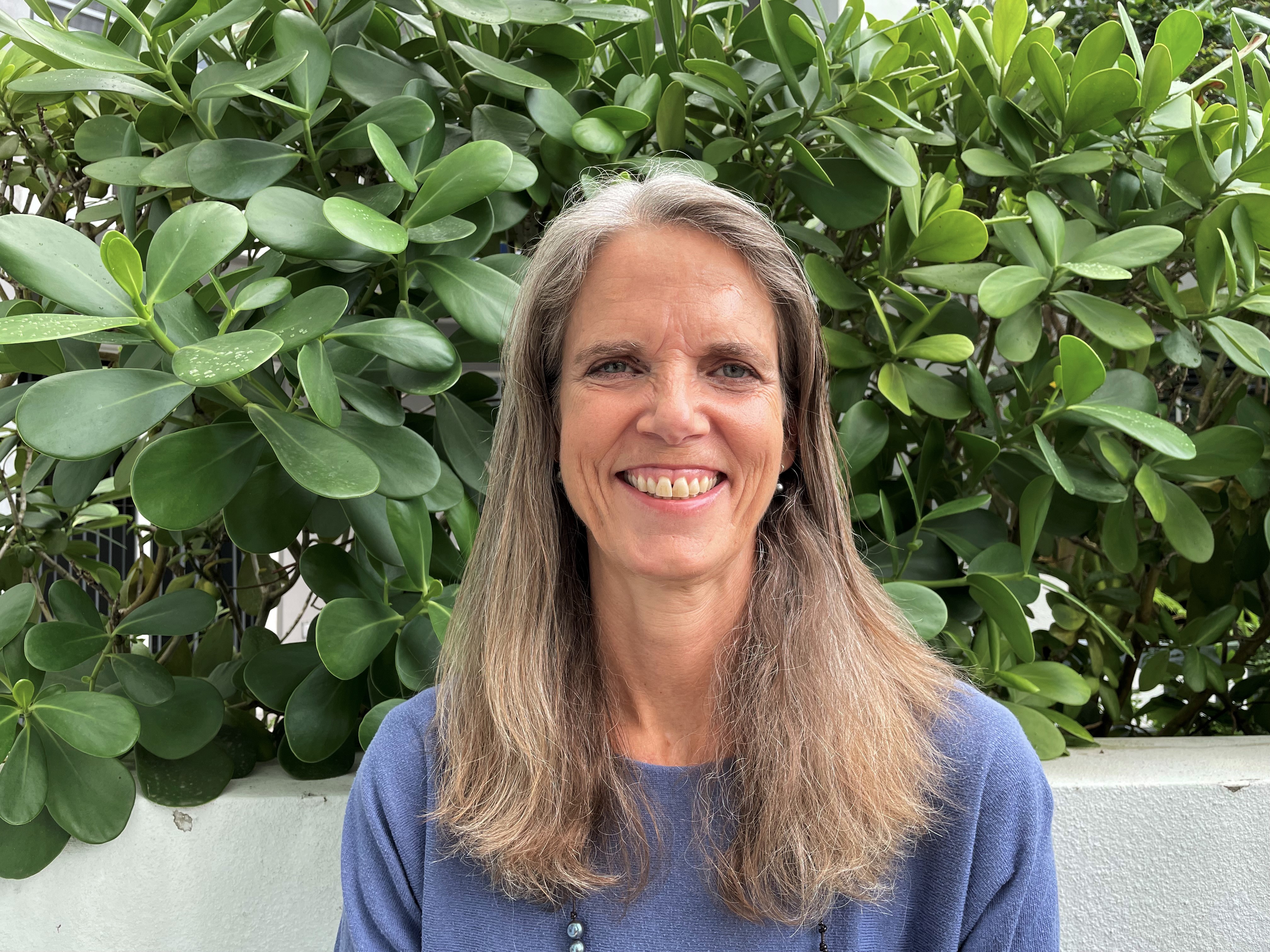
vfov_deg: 53.1
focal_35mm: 26
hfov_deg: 67.3
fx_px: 954
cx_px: 635
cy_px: 476
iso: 32
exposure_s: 1/159
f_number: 1.6
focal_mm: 4.2
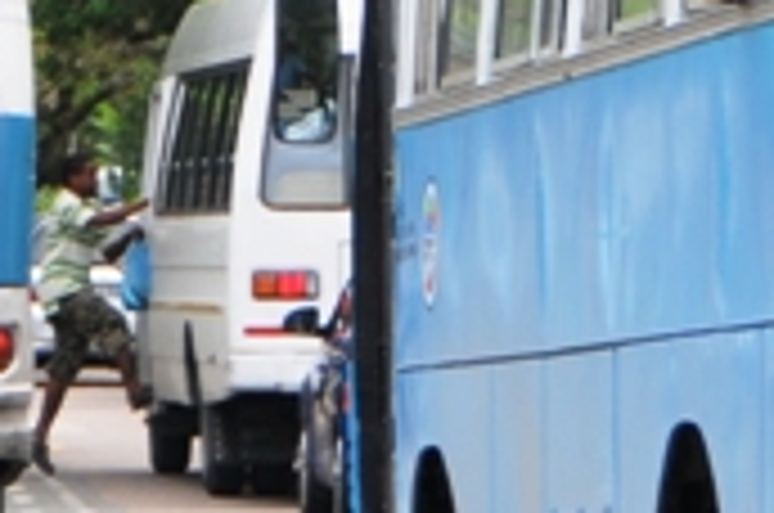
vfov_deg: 2.6
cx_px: 909
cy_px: 110
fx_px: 11209
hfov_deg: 3.9
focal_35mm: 522
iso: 250
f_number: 6.3
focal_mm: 75
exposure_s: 1/320
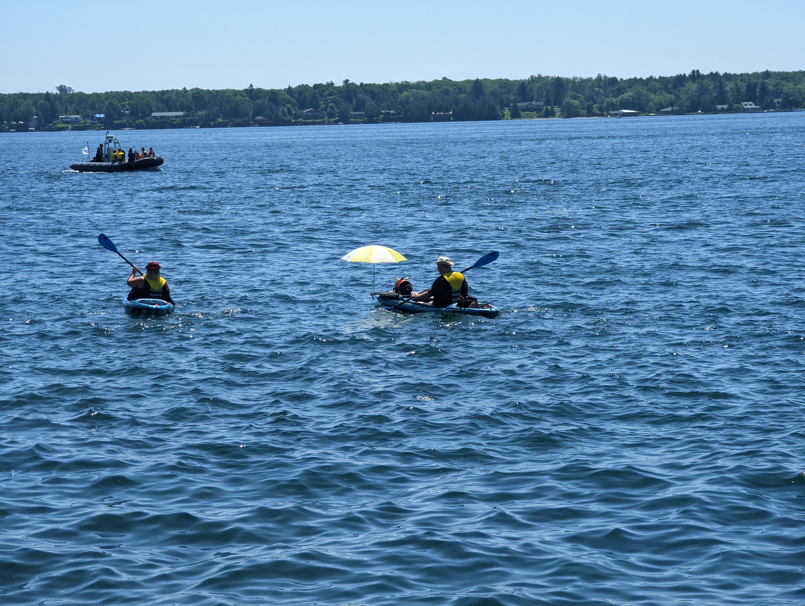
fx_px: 2422
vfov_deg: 14.3
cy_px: 303
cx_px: 402
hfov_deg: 18.9
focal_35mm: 104
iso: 223
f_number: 3.5
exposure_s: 1/3436
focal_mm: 19
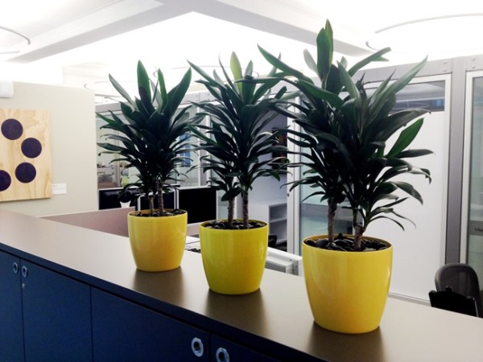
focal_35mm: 35
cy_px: 181
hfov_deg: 52.6
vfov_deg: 40.7
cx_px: 242
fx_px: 488
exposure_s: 1/24
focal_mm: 4.28
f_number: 2.4
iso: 64
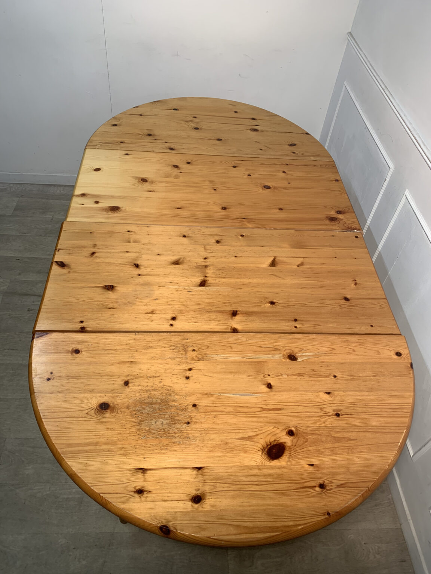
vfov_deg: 67.3
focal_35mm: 26
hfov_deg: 53.1
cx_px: 216
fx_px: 432
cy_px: 287
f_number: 1.8
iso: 40
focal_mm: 4.25
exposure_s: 1/100
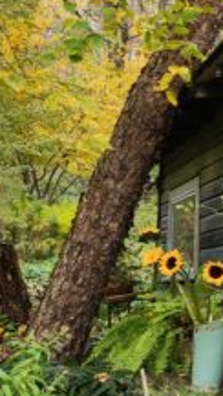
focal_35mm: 80
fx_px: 838
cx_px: 612
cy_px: 192
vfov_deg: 26.5
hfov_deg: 11.2
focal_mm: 5.4
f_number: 1.8
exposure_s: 1/180
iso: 32
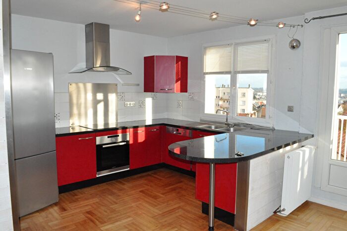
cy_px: 116
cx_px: 174
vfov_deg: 47.8
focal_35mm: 27
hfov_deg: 67.4
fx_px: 260
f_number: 18
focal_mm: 18
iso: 2000
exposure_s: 1/200
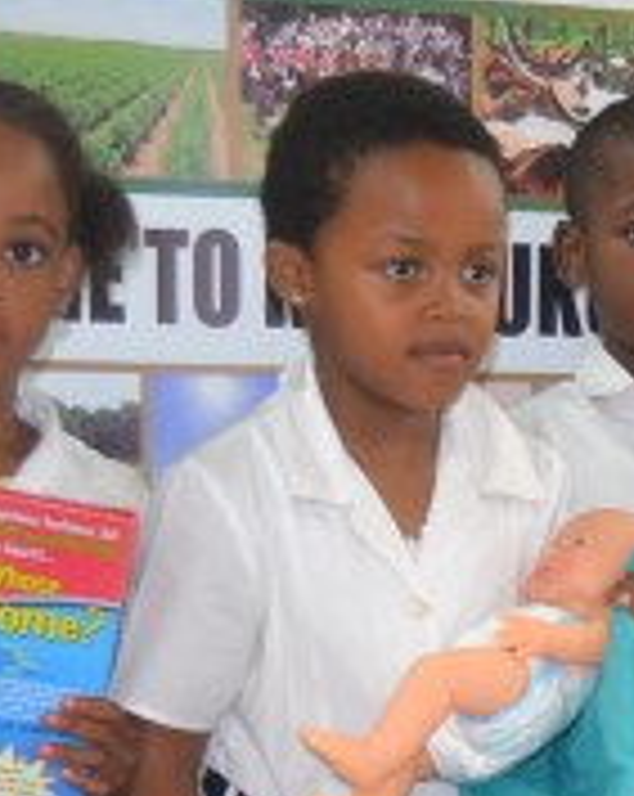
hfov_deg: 11.2
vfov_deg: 14.4
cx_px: 926
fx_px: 3102
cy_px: 787
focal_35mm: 132
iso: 640
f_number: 3.8
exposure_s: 1/60
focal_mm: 23
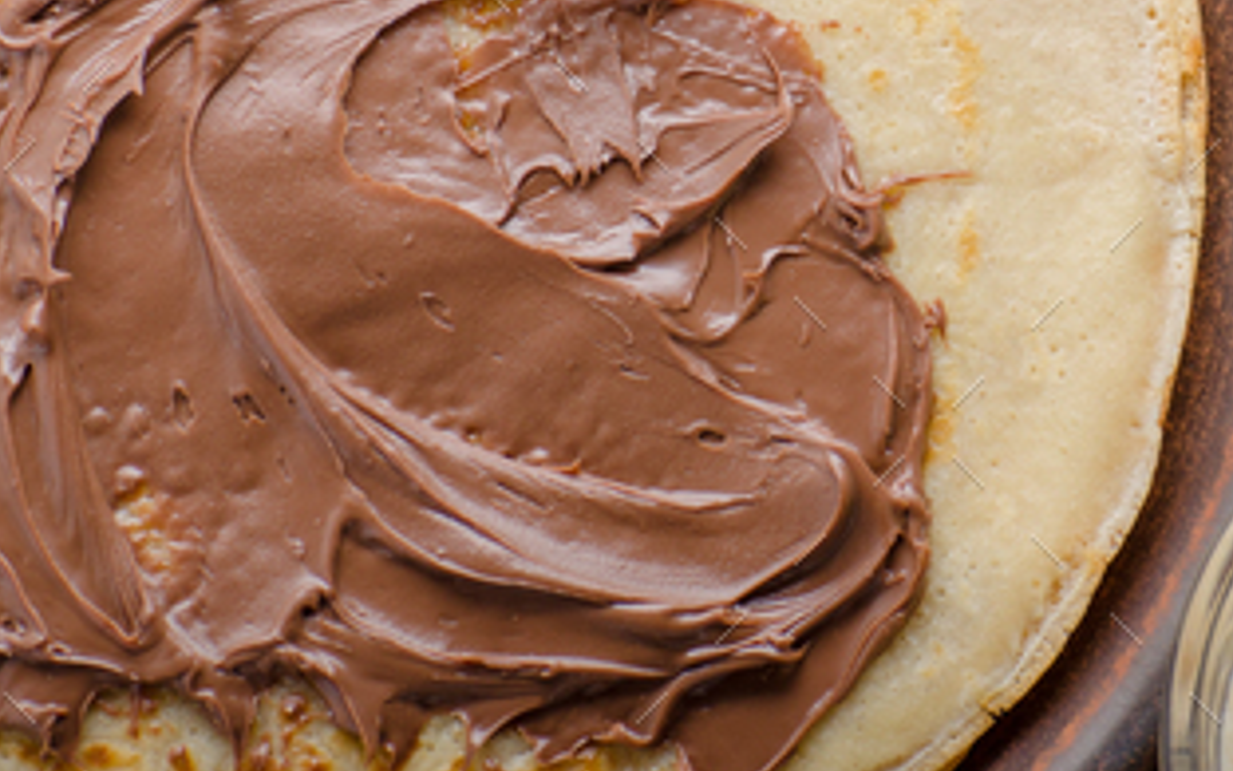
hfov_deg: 5.6
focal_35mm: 375
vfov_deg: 3.5
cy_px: 18
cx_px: 909
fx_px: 12601
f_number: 7.1
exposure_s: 1/250
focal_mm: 130
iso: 100
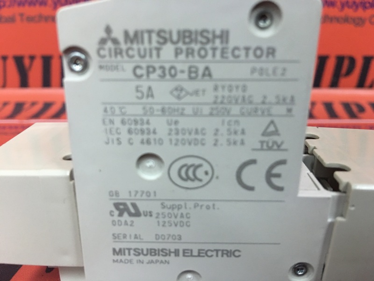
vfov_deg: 48.2
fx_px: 313
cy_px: 140
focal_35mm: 29
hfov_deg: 61.7
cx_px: 187
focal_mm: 4.15
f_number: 2.2
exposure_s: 1/15
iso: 100
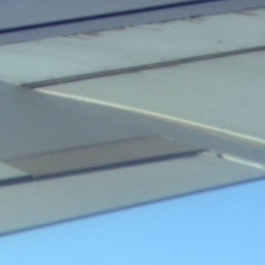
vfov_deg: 2.2
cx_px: -833
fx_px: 6938
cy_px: -157
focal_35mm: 801
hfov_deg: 2.1
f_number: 8
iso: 200
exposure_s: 1/640
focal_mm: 70
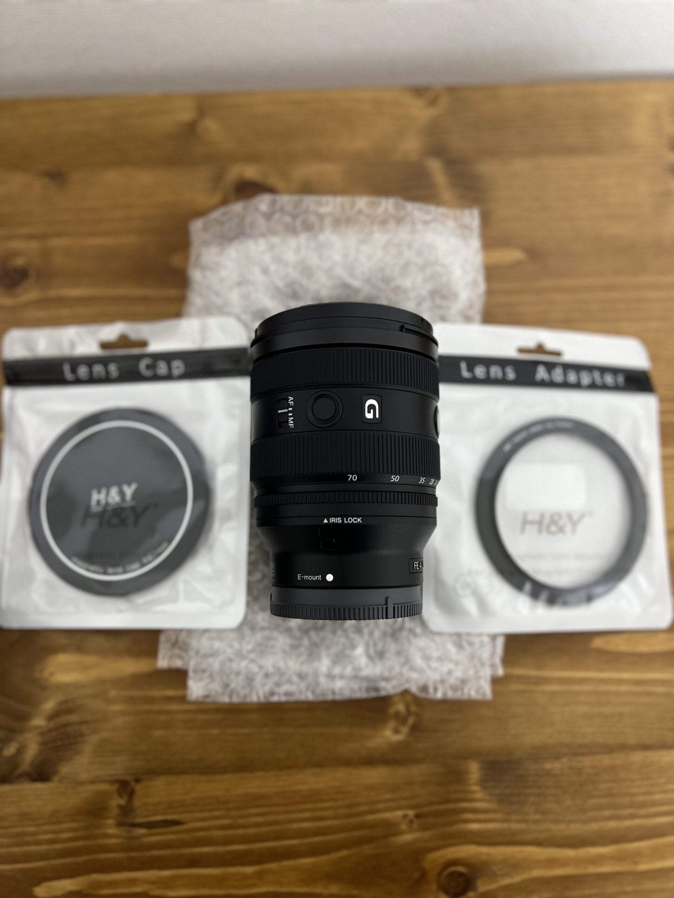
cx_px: 337
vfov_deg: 67.3
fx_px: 675
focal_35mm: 26
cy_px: 449
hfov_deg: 53.1
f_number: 1.5
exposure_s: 1/50
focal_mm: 5.7
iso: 250
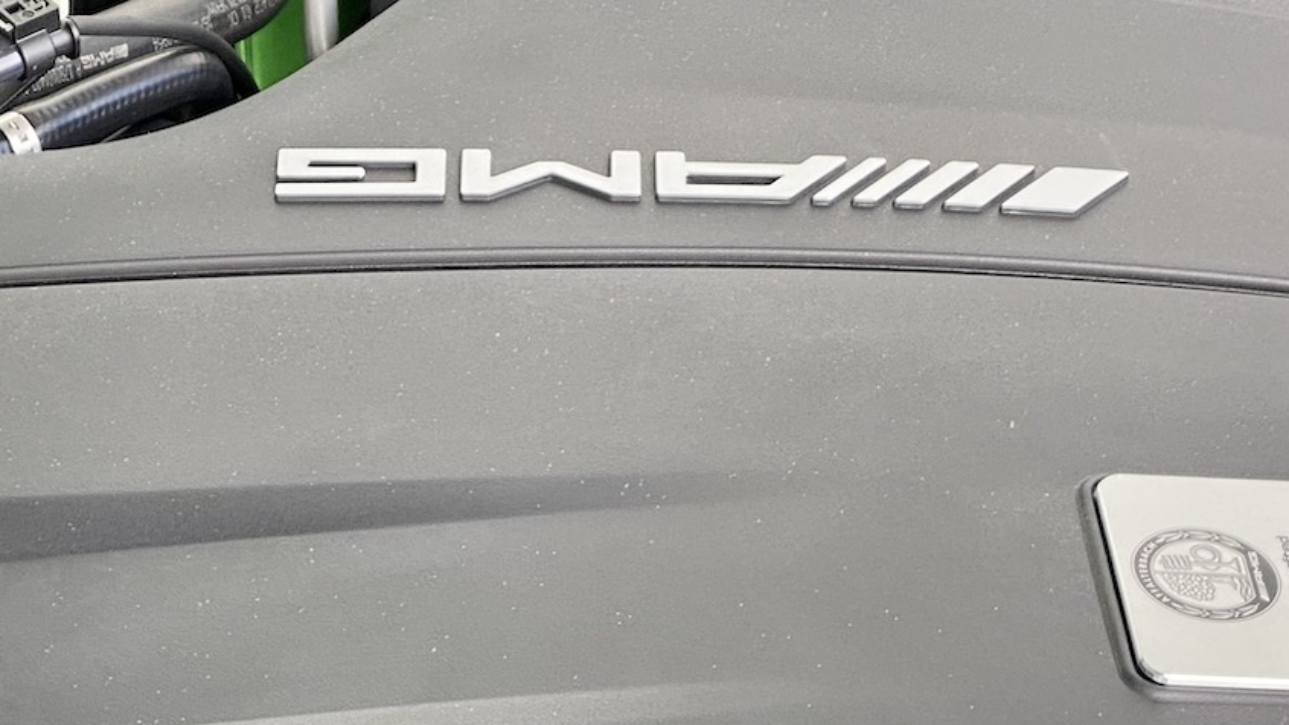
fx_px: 4580
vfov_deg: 8.9
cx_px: 331
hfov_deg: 15.9
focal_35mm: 134
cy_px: 999
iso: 20
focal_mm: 6
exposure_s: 1/131
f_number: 2
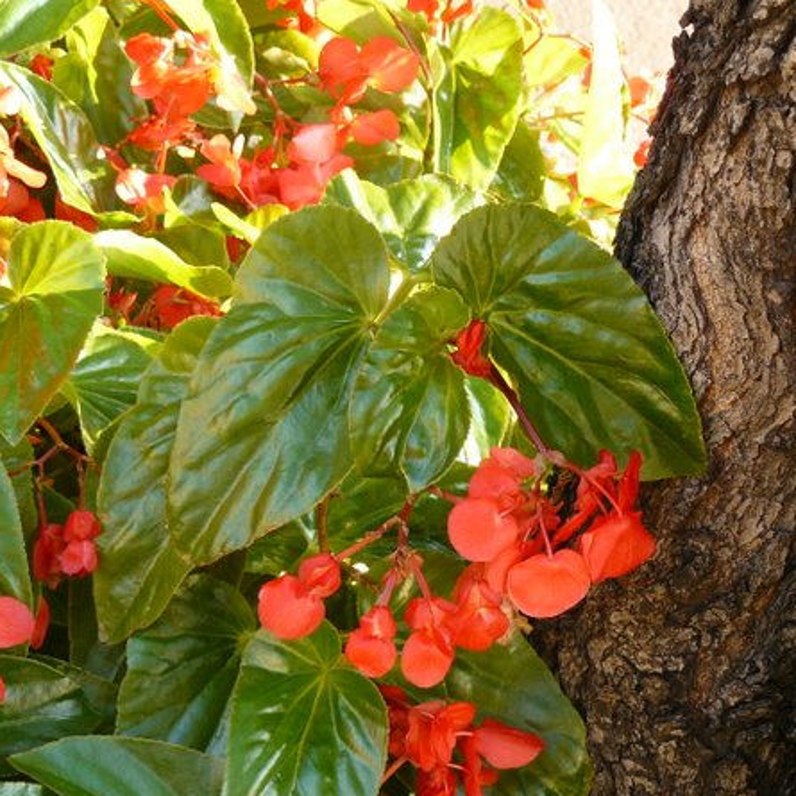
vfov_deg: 17.4
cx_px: 535
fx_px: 2602
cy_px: 399
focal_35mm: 100
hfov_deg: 17.3
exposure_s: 1/50
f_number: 3.2
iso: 100
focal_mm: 11.6
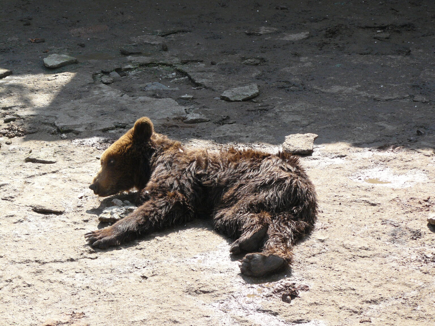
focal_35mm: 119
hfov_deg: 16.6
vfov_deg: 12.5
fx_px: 1495
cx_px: 218
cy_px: 163
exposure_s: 1/250
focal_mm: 19.9
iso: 100
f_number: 4
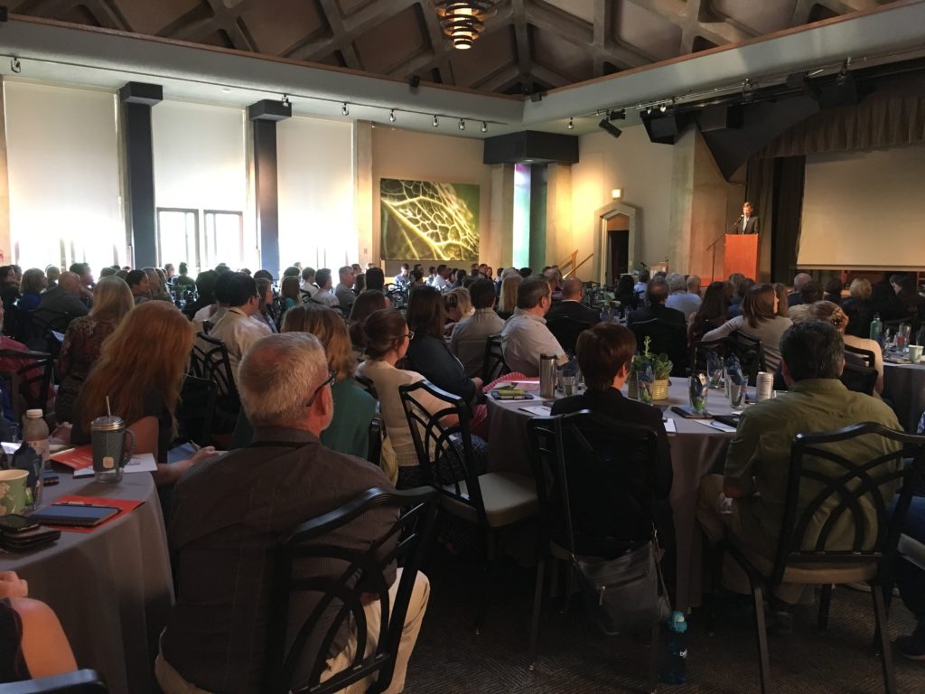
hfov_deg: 61.7
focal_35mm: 29
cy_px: 347
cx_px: 462
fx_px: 775
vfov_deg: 48.2
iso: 200
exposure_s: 1/30
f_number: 2.2
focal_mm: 4.15
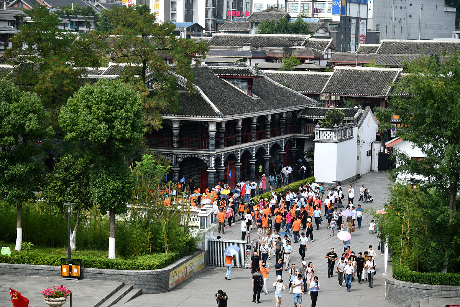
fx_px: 1175
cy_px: 154
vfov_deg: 14.9
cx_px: 230
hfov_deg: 22.1
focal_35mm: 92
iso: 100
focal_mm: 92
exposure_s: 1/640
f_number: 5.3
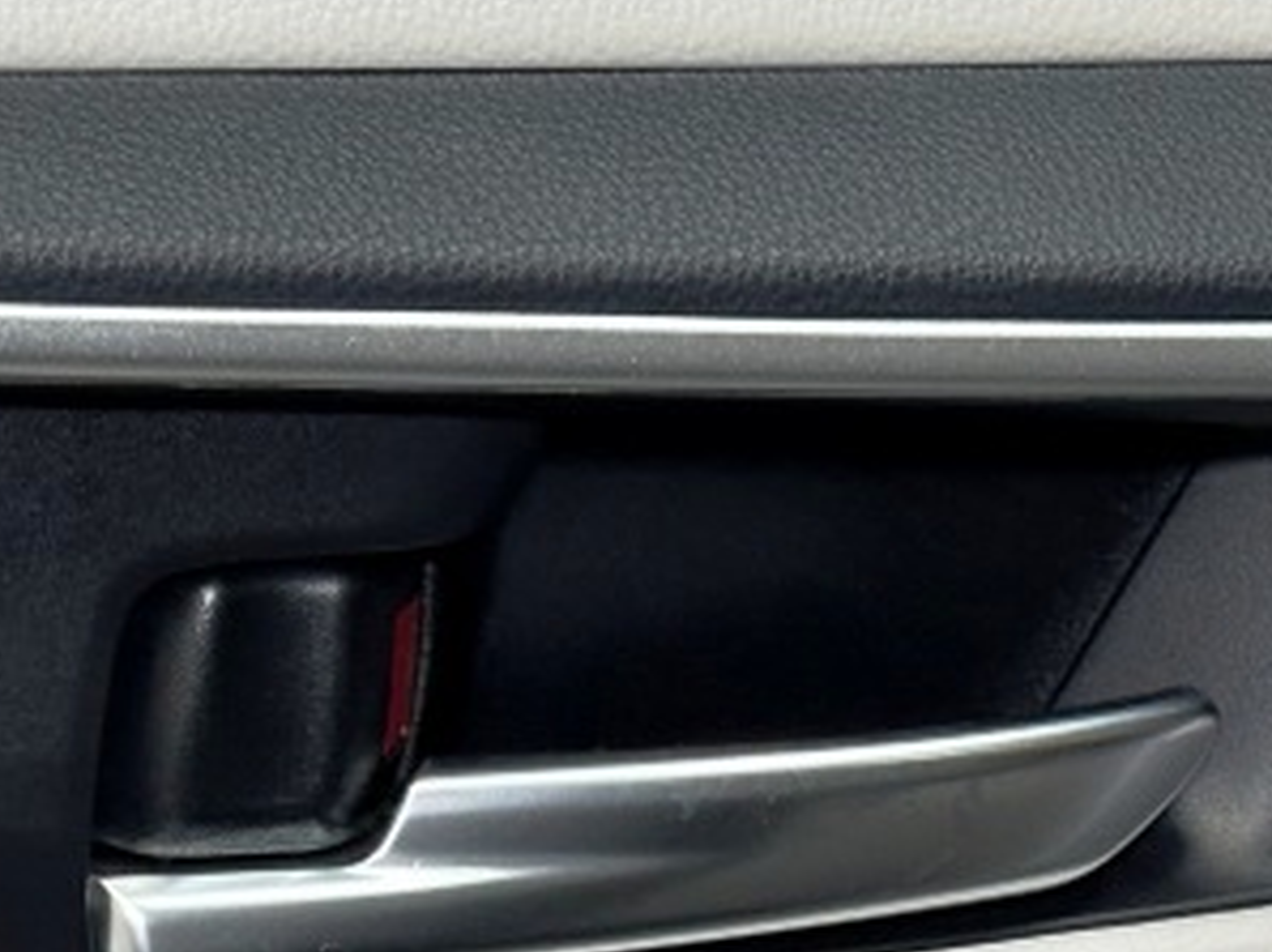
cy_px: 1507
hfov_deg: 11.9
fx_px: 6058
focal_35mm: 165
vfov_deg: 8.7
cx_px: 205
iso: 200
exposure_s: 1/40
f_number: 1.78
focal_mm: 6.86
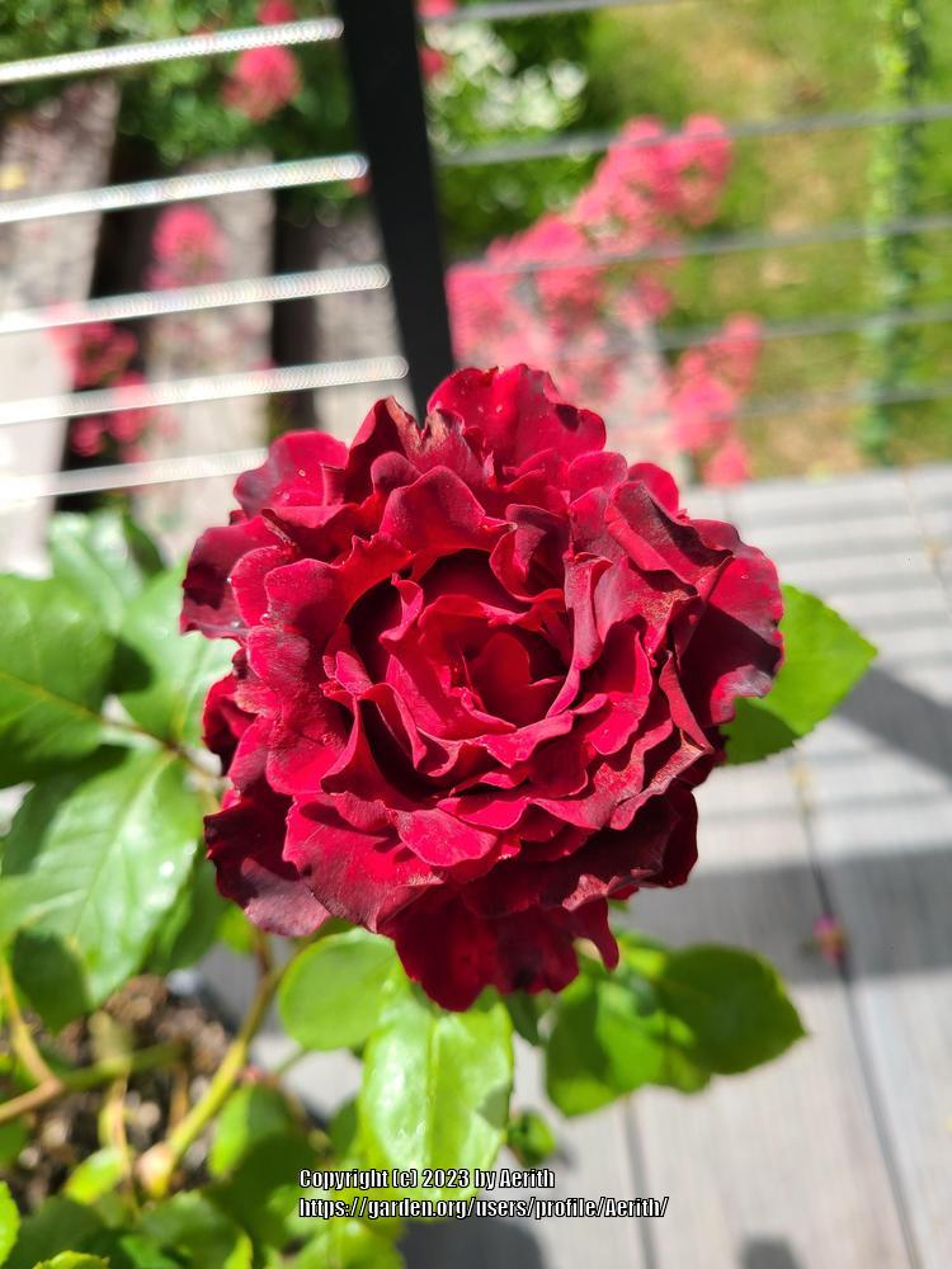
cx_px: 476
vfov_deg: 67.3
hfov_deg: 53.1
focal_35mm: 26
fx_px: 953
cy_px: 634
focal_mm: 5.4
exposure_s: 1/1145
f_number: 1.8
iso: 40
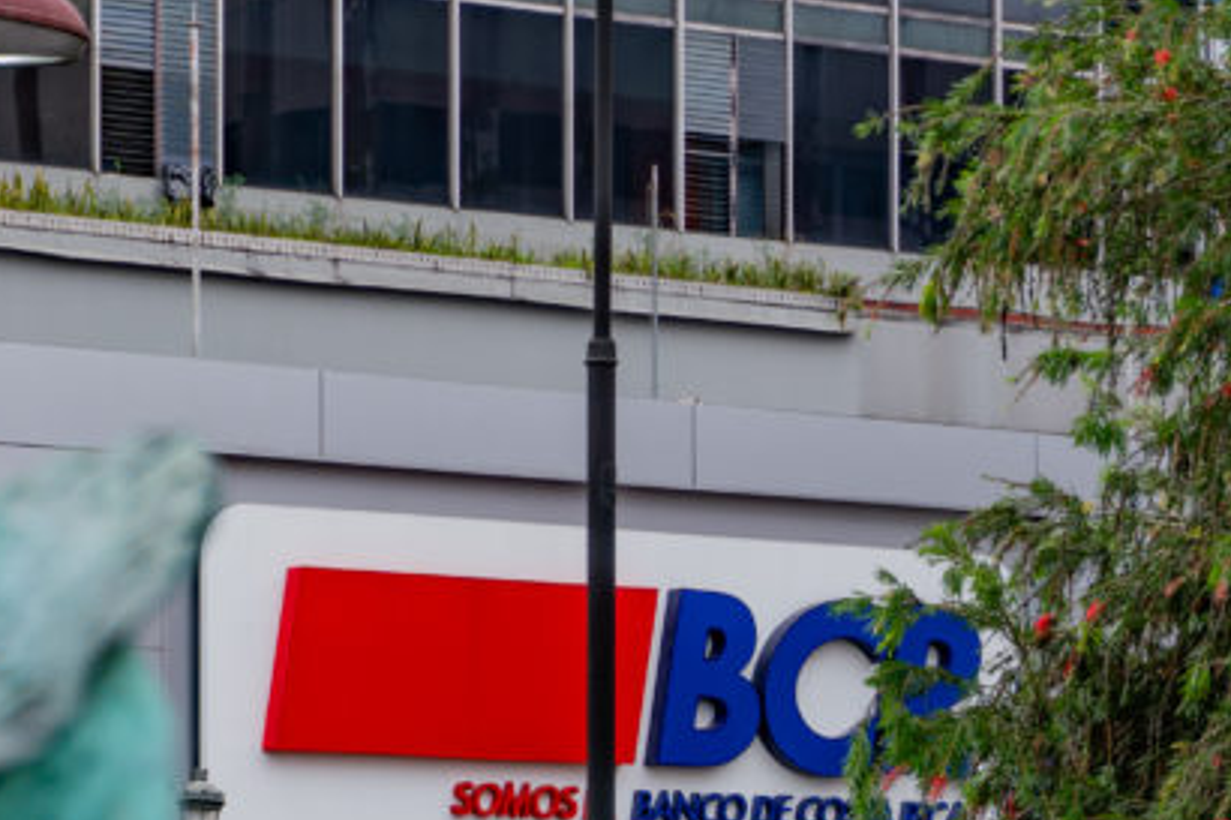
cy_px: 879
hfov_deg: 11.6
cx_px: 222
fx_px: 6024
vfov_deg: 7.7
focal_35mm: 176
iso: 100
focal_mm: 47
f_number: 5.6
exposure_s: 1/125
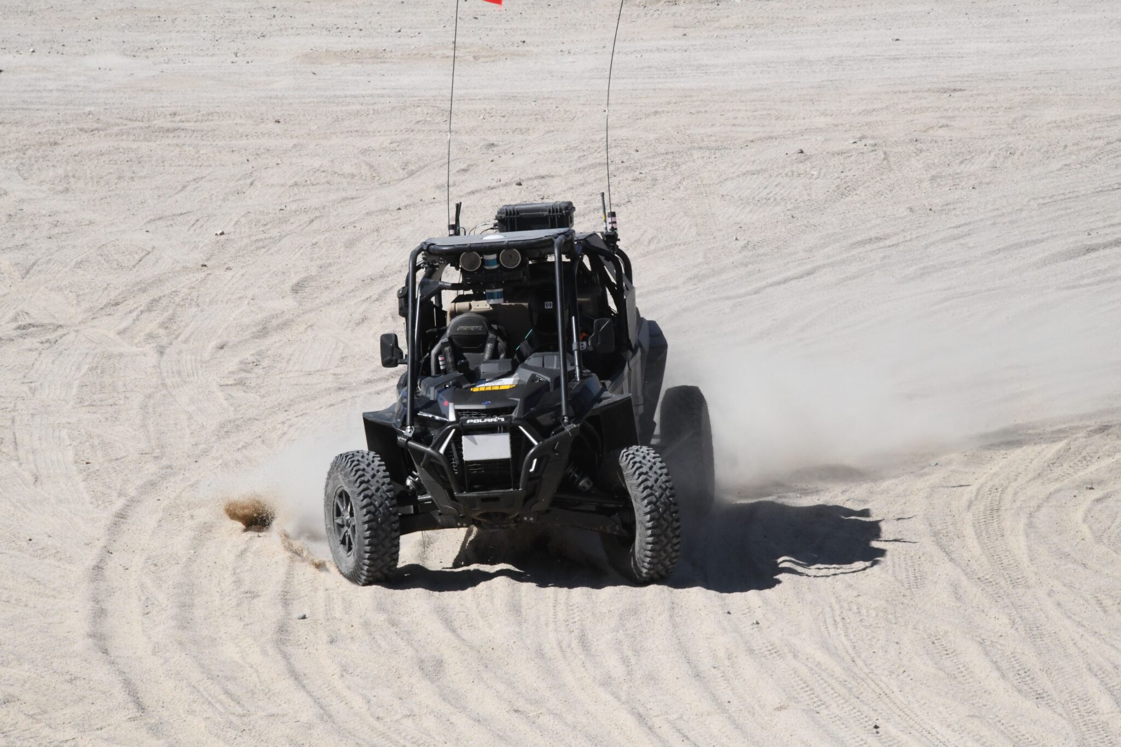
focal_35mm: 300
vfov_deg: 4.6
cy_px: 374
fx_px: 9340
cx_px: 560
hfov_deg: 6.9
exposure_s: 1/1600
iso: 5000
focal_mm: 300
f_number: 29
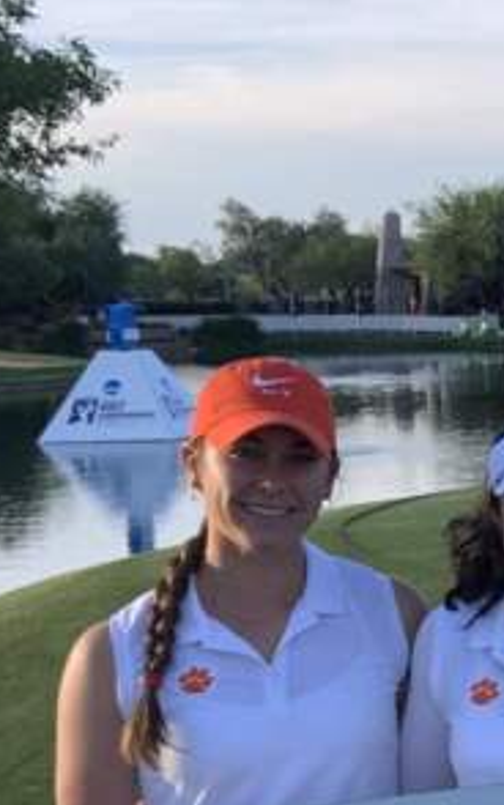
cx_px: 920
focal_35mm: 96
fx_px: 2108
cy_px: 654
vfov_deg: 21.3
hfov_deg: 12.4
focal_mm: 4.25
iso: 25
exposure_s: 1/605
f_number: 1.8
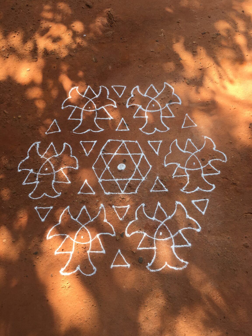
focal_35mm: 29
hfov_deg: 48.2
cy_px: 168
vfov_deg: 61.7
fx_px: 281
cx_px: 126
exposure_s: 1/270
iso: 25
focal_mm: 4.15
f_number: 2.2
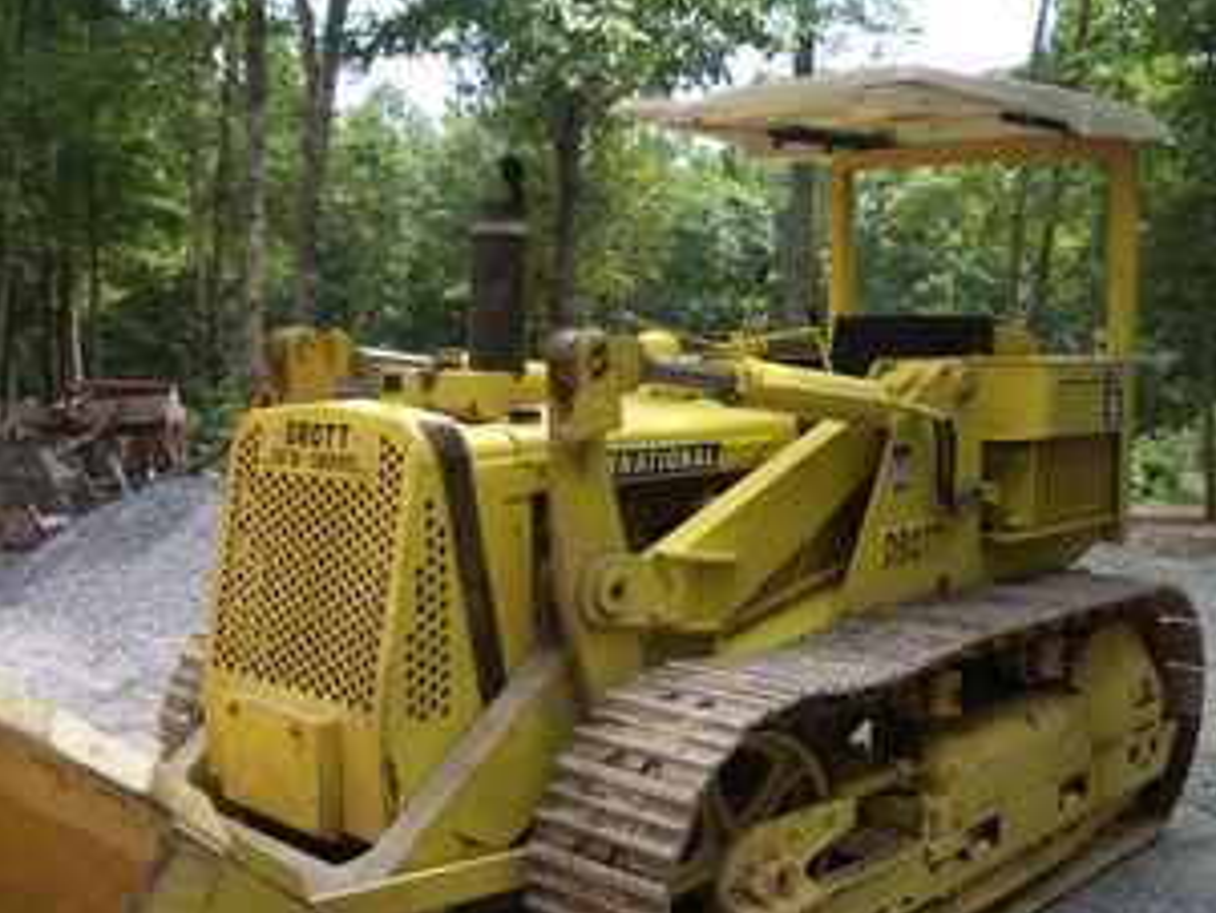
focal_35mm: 40
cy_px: 509
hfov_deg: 46.7
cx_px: 687
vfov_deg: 35.9
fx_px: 1406
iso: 80
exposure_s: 1/200
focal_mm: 5.8
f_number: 2.6
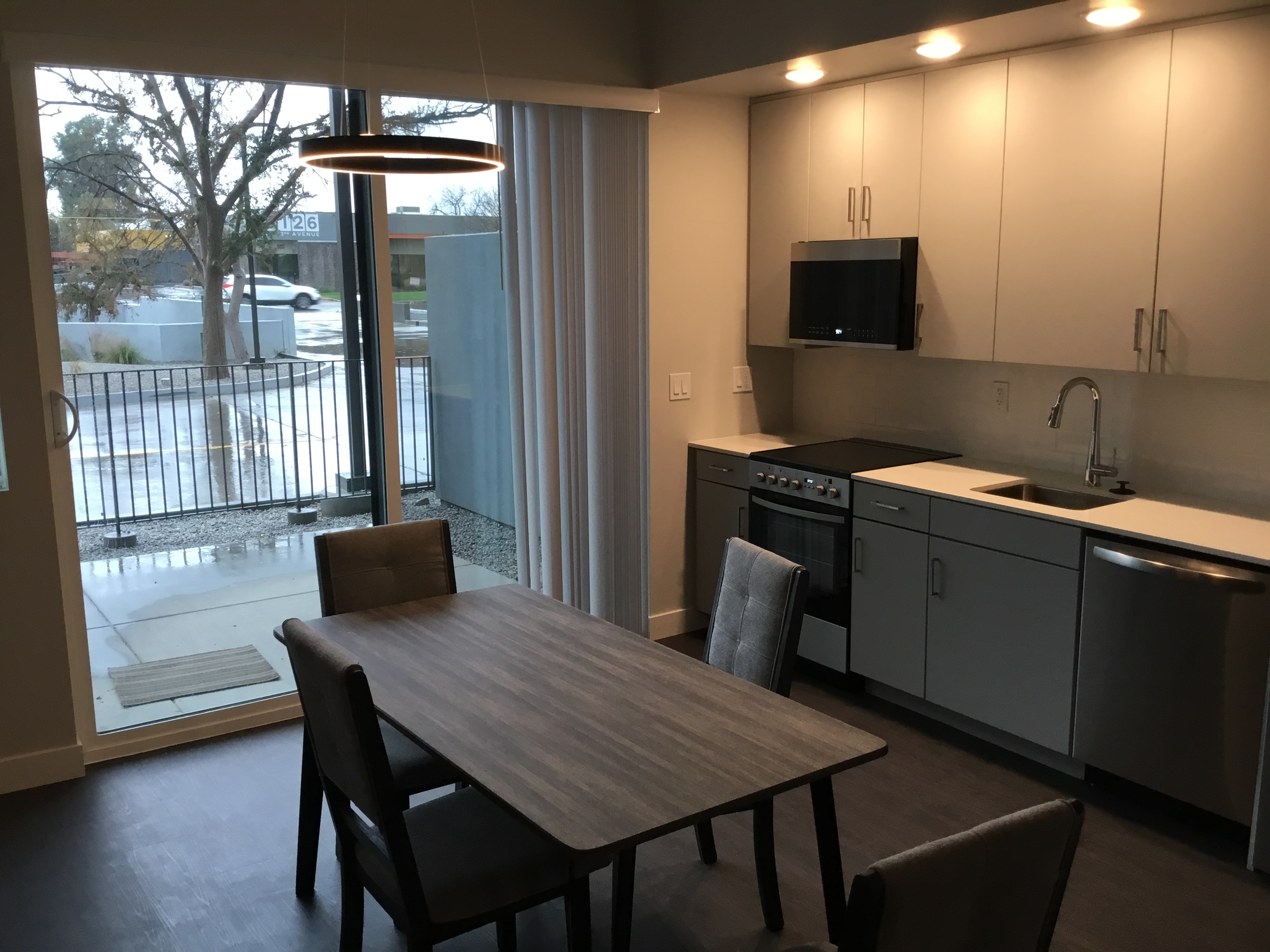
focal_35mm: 31
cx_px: 635
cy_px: 476
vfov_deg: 45.4
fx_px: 1137
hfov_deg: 58.4
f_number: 2.4
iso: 50
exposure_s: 1/30
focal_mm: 3.3
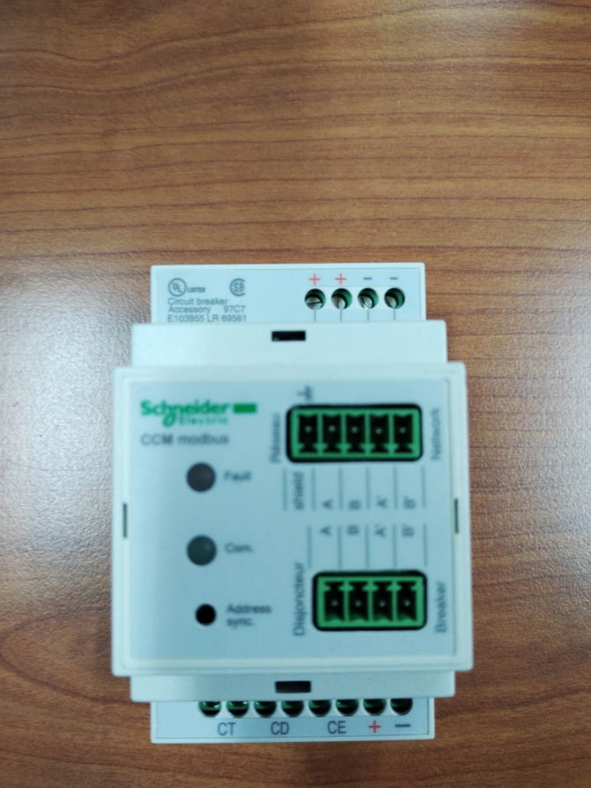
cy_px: 394
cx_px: 296
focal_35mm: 26
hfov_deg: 53.1
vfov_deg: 67.3
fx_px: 592
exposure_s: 1/33
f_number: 1.8
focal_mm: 4.75
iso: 427
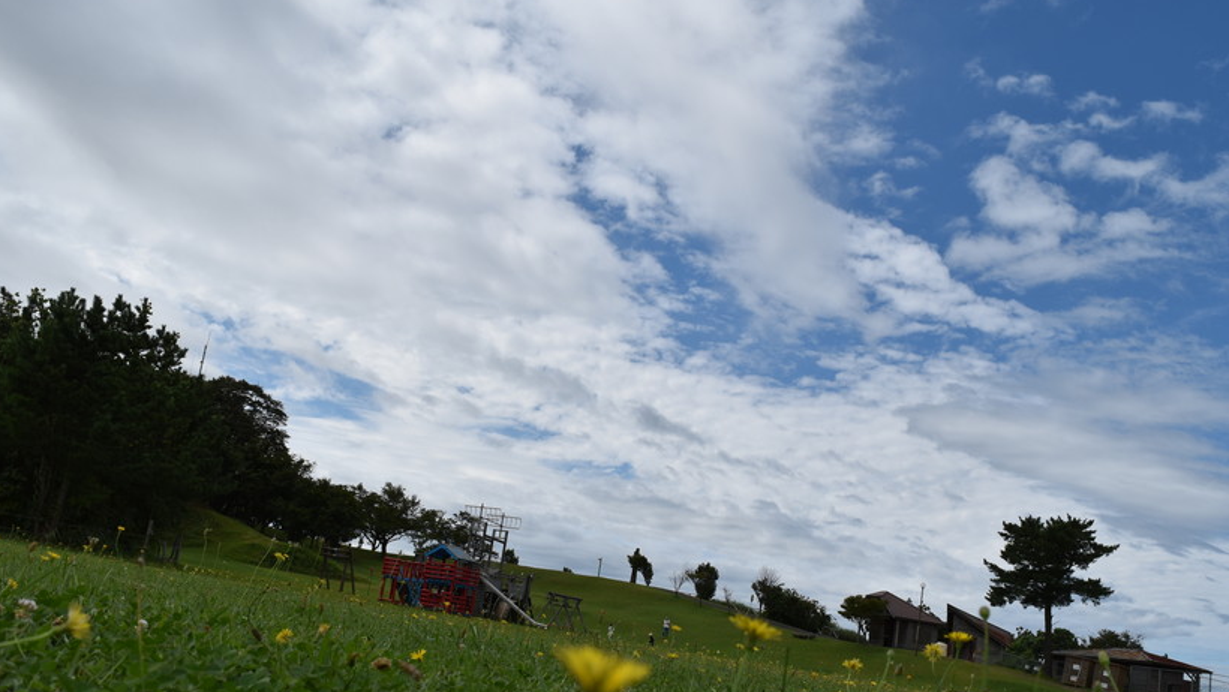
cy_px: 440
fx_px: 1011
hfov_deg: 62.6
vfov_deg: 37.5
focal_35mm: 31
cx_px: 633
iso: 100
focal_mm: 18
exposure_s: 1/400
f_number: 10
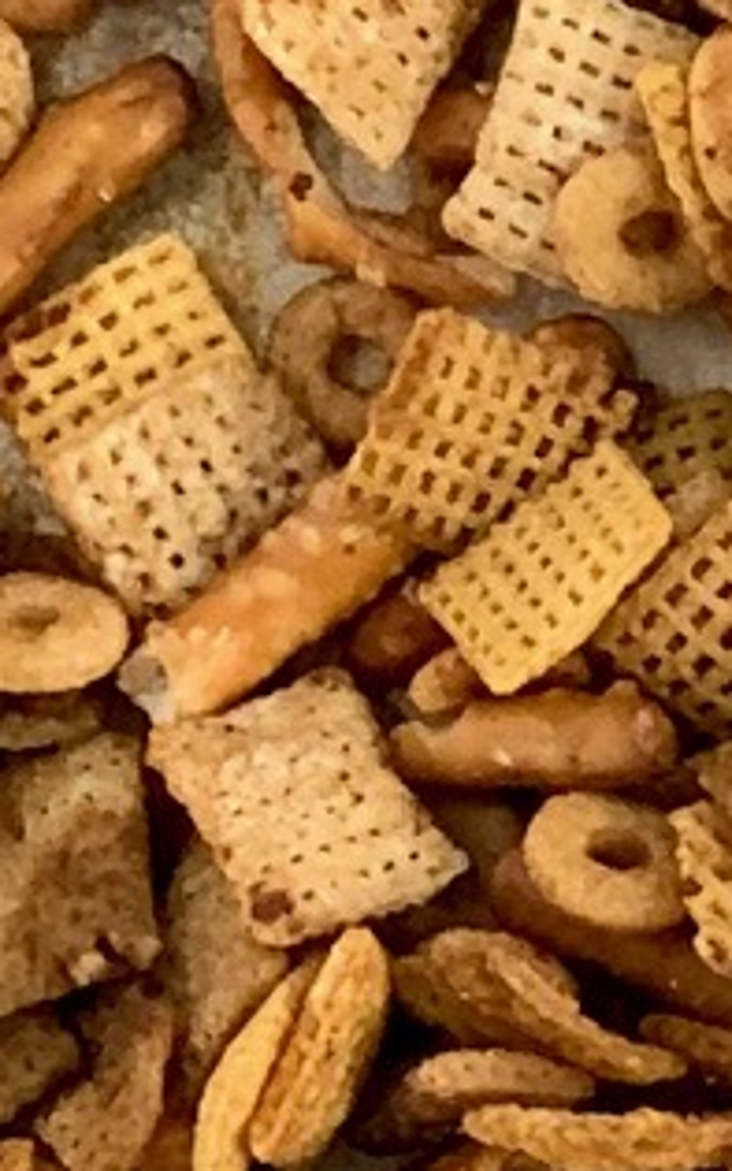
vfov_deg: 6.4
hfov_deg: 4.0
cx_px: 1938
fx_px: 10146
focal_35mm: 318
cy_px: 2297
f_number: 2.4
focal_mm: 6
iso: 160
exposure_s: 1/60
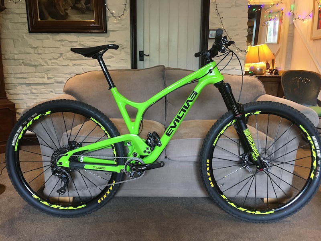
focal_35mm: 29
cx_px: 160
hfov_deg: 61.7
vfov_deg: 48.2
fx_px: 269
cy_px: 120
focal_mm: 4.15
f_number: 2.2
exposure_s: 1/25
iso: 200
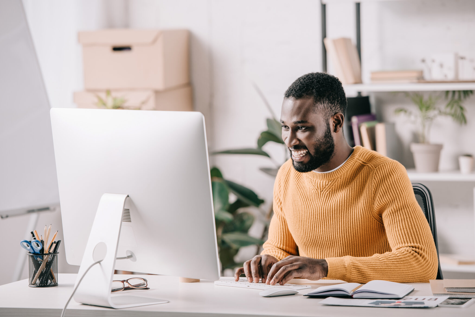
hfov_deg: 12.4
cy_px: 158
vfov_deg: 8.3
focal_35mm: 165
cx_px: 238
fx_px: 2178
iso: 250
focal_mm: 165
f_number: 3.5
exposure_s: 1/200
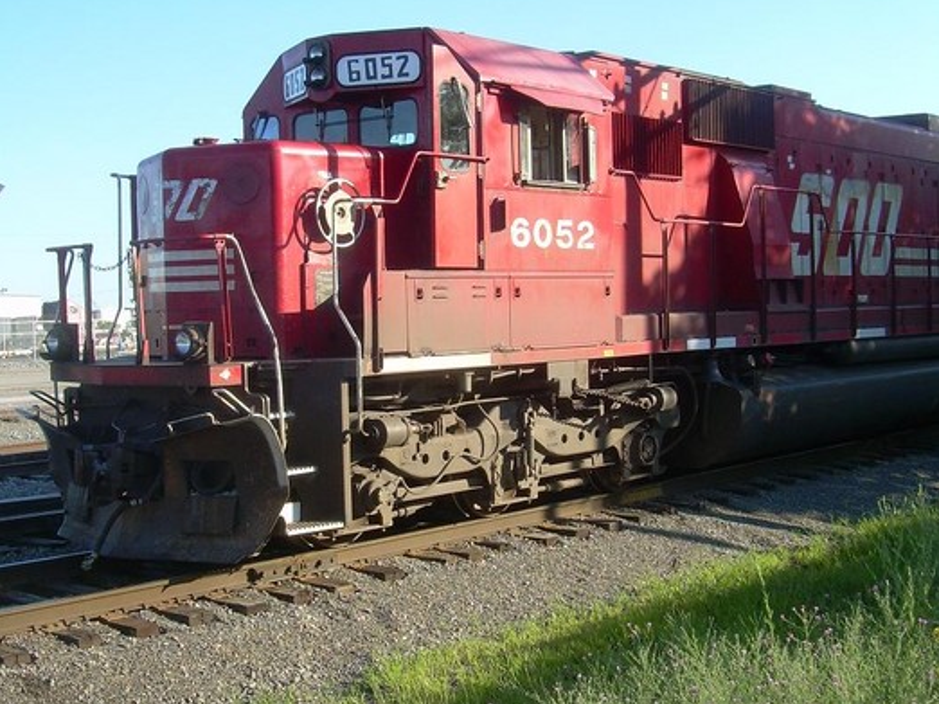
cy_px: 387
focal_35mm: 51
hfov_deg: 37.5
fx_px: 1383
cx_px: 469
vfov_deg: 28.5
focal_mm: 6.3
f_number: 4.6
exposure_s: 1/162
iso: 50
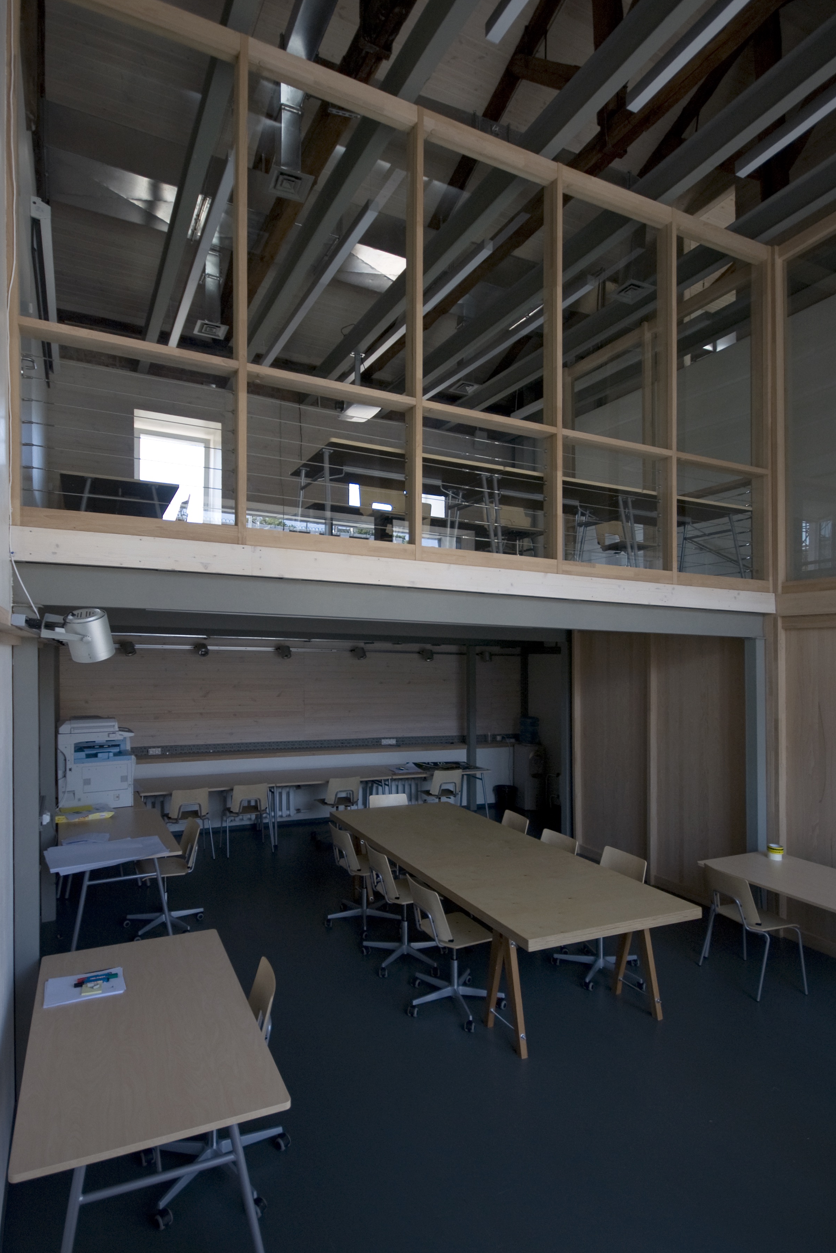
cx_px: 420
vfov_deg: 96.7
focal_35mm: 16
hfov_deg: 73.7
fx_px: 557
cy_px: 613
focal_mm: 10
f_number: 4
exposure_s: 1/80
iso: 200
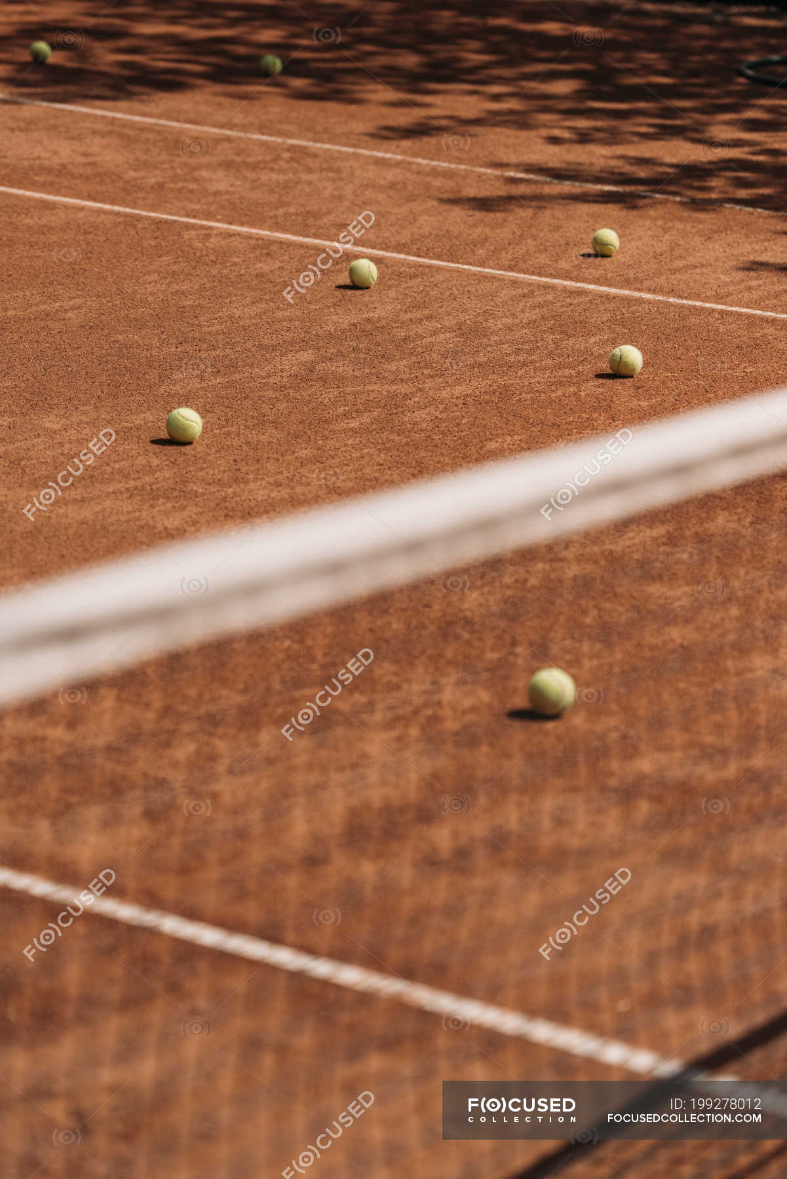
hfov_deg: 12.2
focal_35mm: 112
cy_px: 590
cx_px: 394
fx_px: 3670
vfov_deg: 18.3
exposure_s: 1/5000
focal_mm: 112
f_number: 3.2
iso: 250
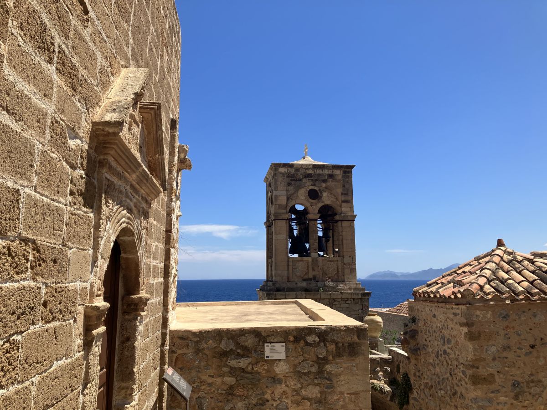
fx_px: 442
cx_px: 274
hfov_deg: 63.4
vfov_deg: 49.7
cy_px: 205
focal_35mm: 28
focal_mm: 4
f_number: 1.8
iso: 32
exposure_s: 1/2525
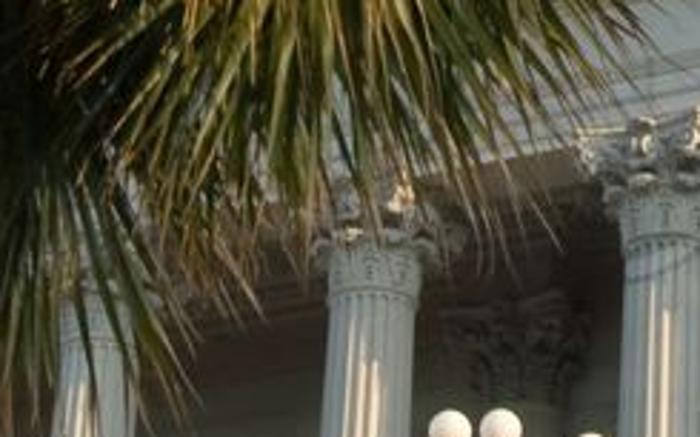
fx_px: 3662
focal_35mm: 192
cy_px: -398
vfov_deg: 6.6
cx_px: 617
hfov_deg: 10.9
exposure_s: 1/200
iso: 100
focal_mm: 24
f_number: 7.1
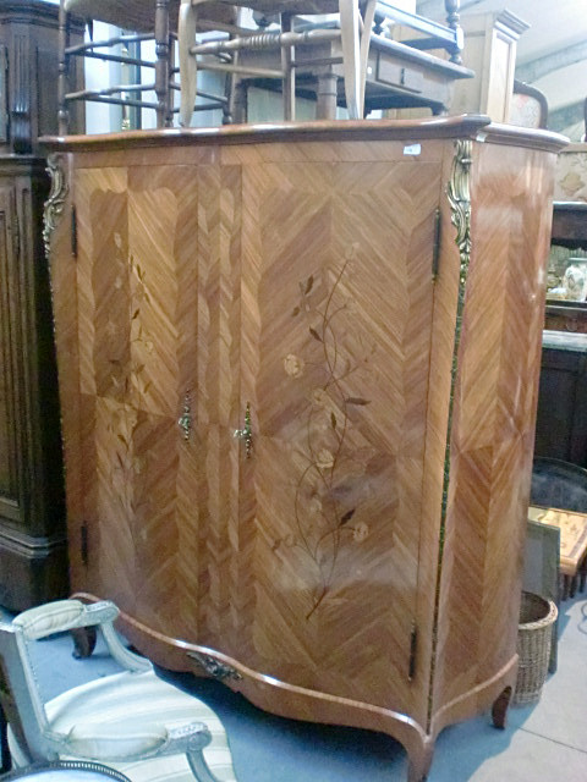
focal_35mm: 35
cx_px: 294
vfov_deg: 52.6
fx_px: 791
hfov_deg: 40.7
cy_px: 391
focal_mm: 6.3
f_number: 3.1
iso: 1600
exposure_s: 1/50
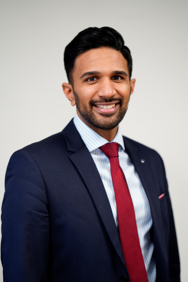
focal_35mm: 85
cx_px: 94
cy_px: 141
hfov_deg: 16.1
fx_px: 665
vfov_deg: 23.9
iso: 400
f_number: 2.2
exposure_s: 1/125
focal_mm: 85
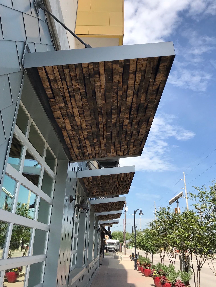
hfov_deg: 49.7
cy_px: 144
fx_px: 233
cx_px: 108
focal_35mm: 28
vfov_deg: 63.4
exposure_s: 1/1773
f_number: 1.8
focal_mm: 3.99
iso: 20
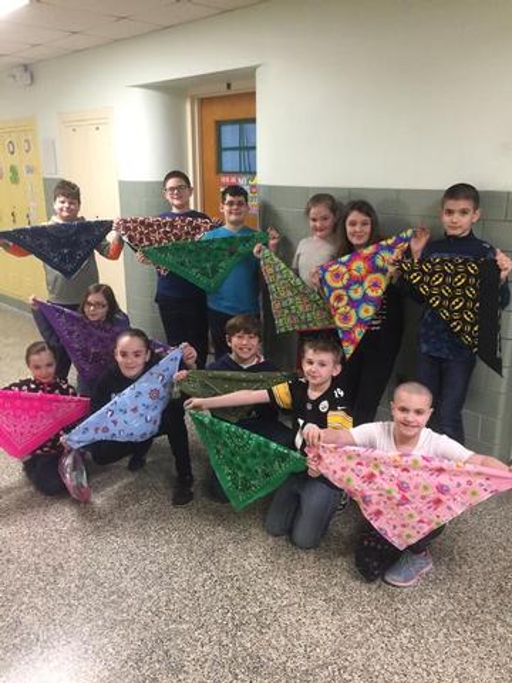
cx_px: 256
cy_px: 342
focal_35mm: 29
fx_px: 572
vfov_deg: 61.7
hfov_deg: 48.2
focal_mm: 4.15
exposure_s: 1/30
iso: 200
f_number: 2.2
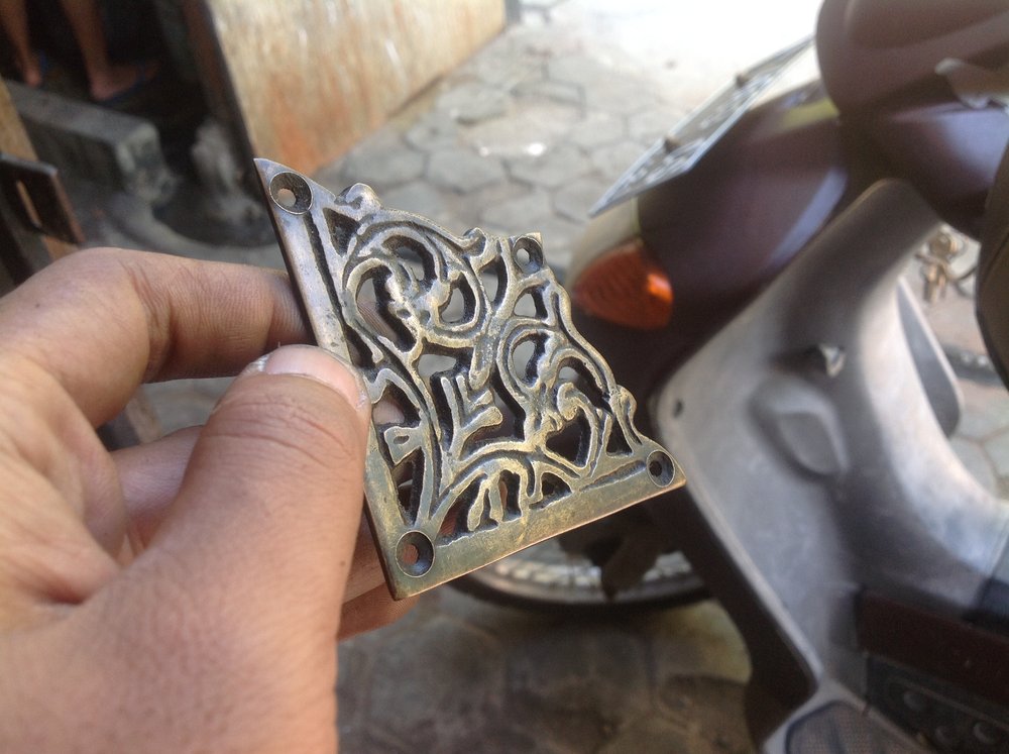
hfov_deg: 52.7
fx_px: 1019
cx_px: 504
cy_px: 377
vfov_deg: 40.6
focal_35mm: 35
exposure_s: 1/60
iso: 64
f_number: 2.4
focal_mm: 4.28
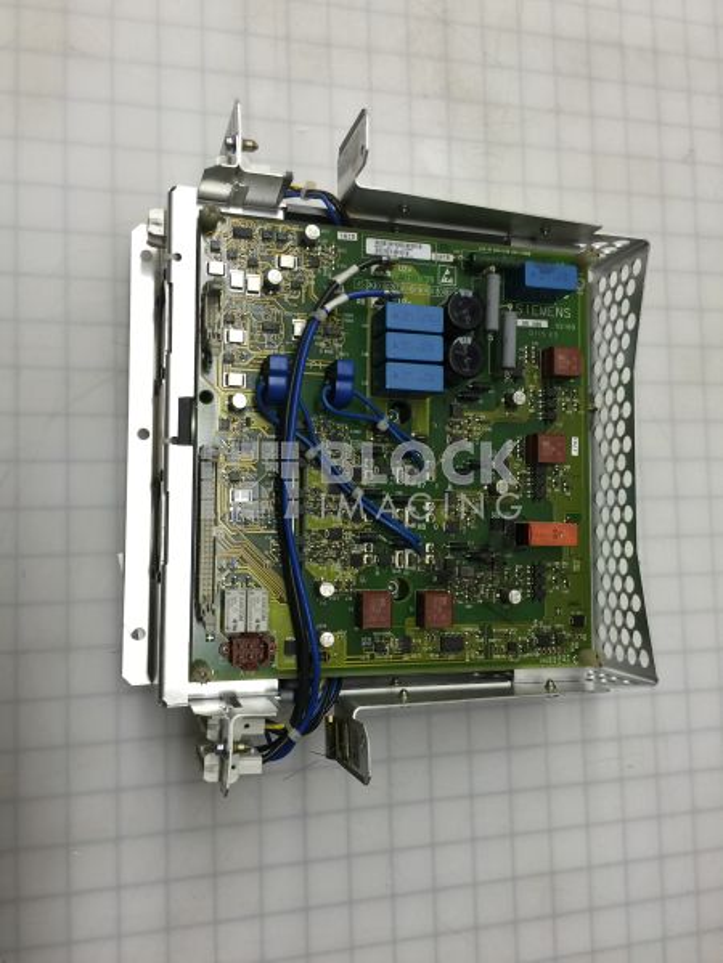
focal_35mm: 29
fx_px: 808
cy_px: 482
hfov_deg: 48.2
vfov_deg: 61.7
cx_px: 362
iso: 50
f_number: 2.2
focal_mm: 4.15
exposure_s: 1/30
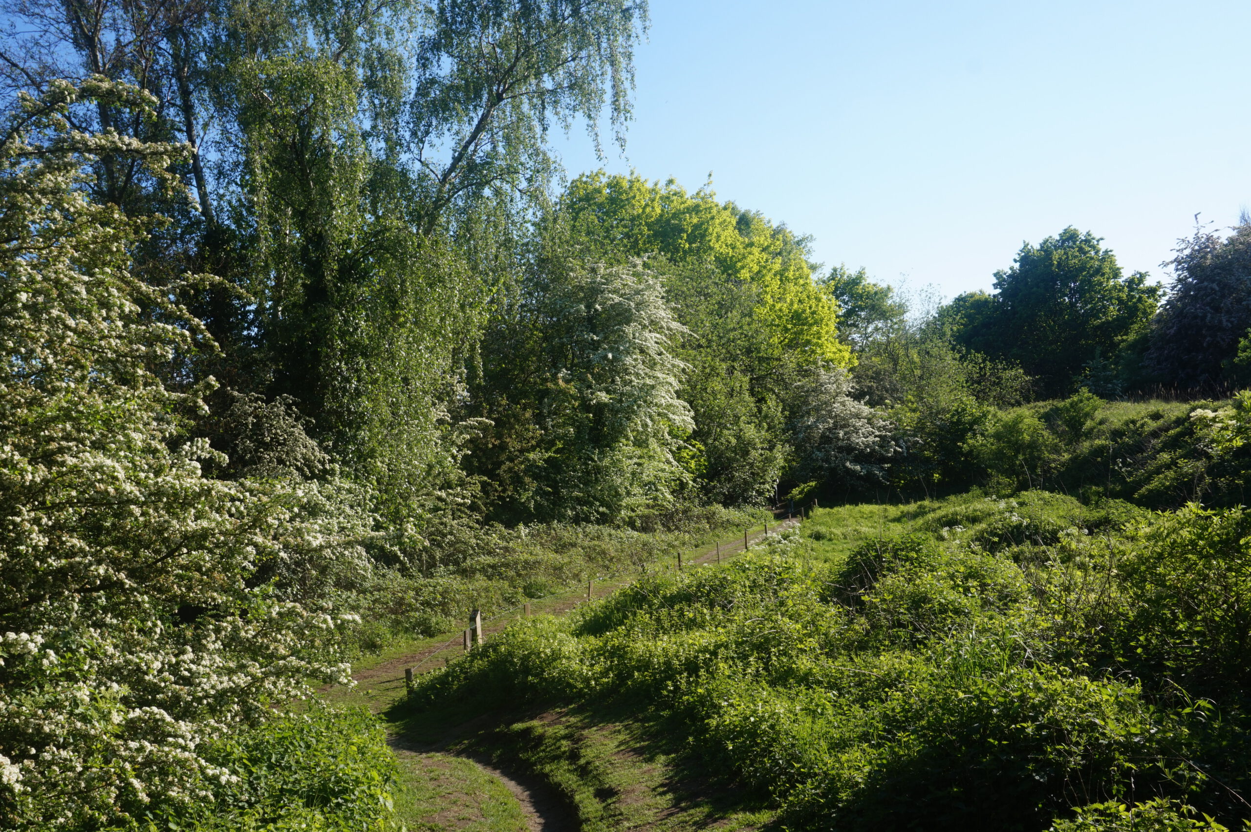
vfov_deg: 38.3
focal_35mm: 34
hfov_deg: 55.1
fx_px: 1198
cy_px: 416
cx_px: 626
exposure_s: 1/80
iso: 100
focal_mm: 23
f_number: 11
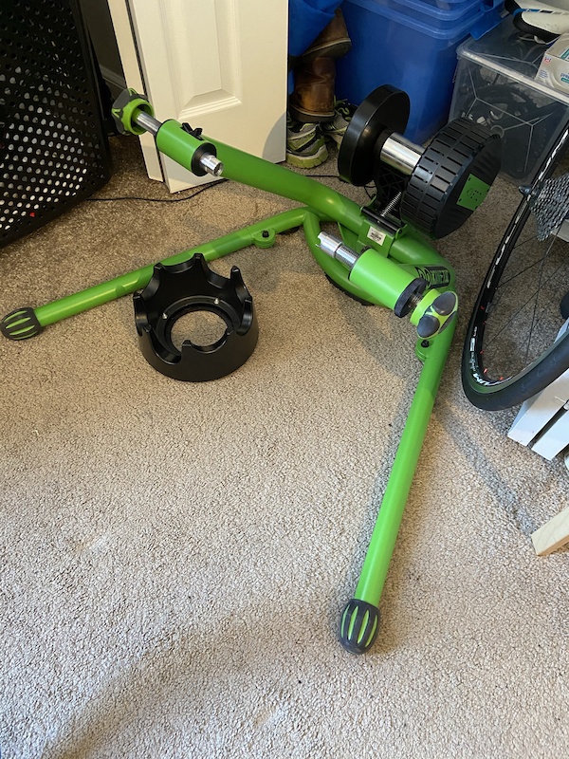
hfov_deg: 53.1
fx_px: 570
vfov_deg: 67.3
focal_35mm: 26
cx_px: 284
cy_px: 380
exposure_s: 1/40
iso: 400
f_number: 1.8
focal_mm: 4.25
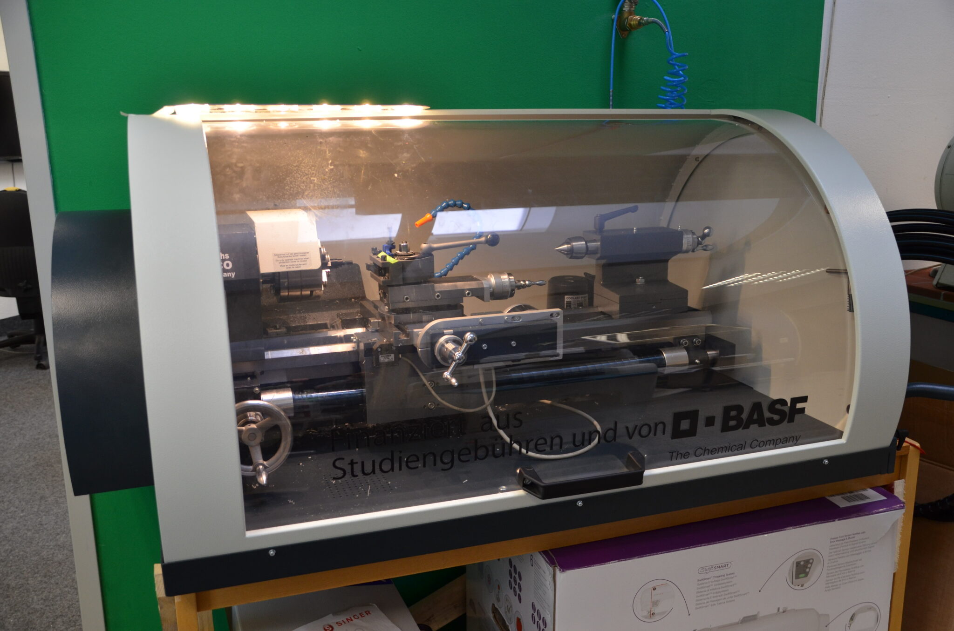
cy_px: 316
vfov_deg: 38.2
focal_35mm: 34
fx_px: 912
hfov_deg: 55.2
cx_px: 477
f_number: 3.8
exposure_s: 1/30
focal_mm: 23
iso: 400
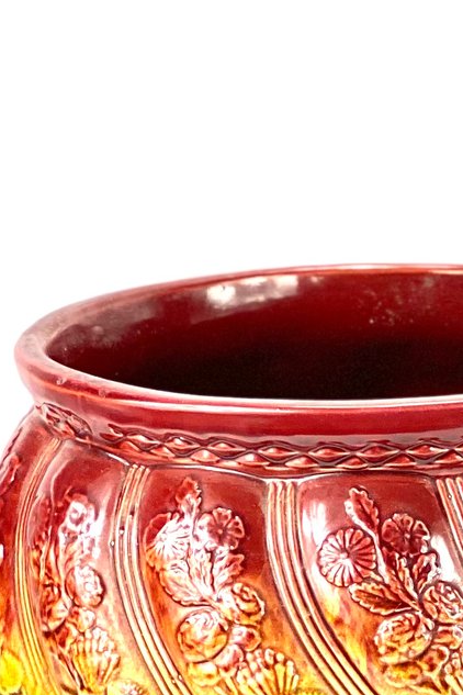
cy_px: 627
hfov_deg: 7.7
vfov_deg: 11.9
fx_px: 3299
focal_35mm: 171
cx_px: 930
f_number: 2
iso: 20
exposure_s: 1/124
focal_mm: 6
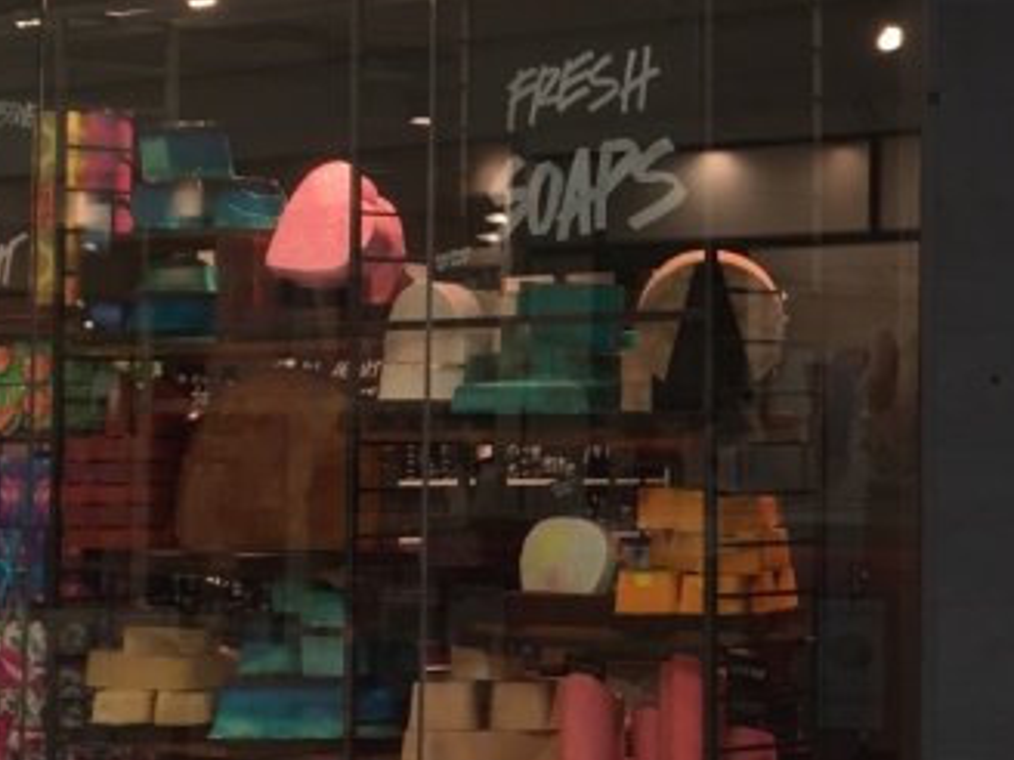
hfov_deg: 16.3
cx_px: 1028
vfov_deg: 12.5
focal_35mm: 118
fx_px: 3457
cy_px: 179
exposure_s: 1/46
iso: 25
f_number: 2.2
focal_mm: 4.15
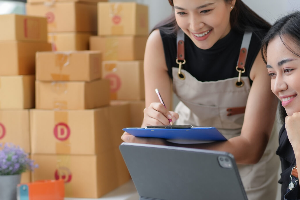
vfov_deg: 14.5
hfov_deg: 21.6
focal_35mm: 94
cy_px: 107
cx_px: 202
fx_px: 783
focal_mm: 50
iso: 250
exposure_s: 1/1000
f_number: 2
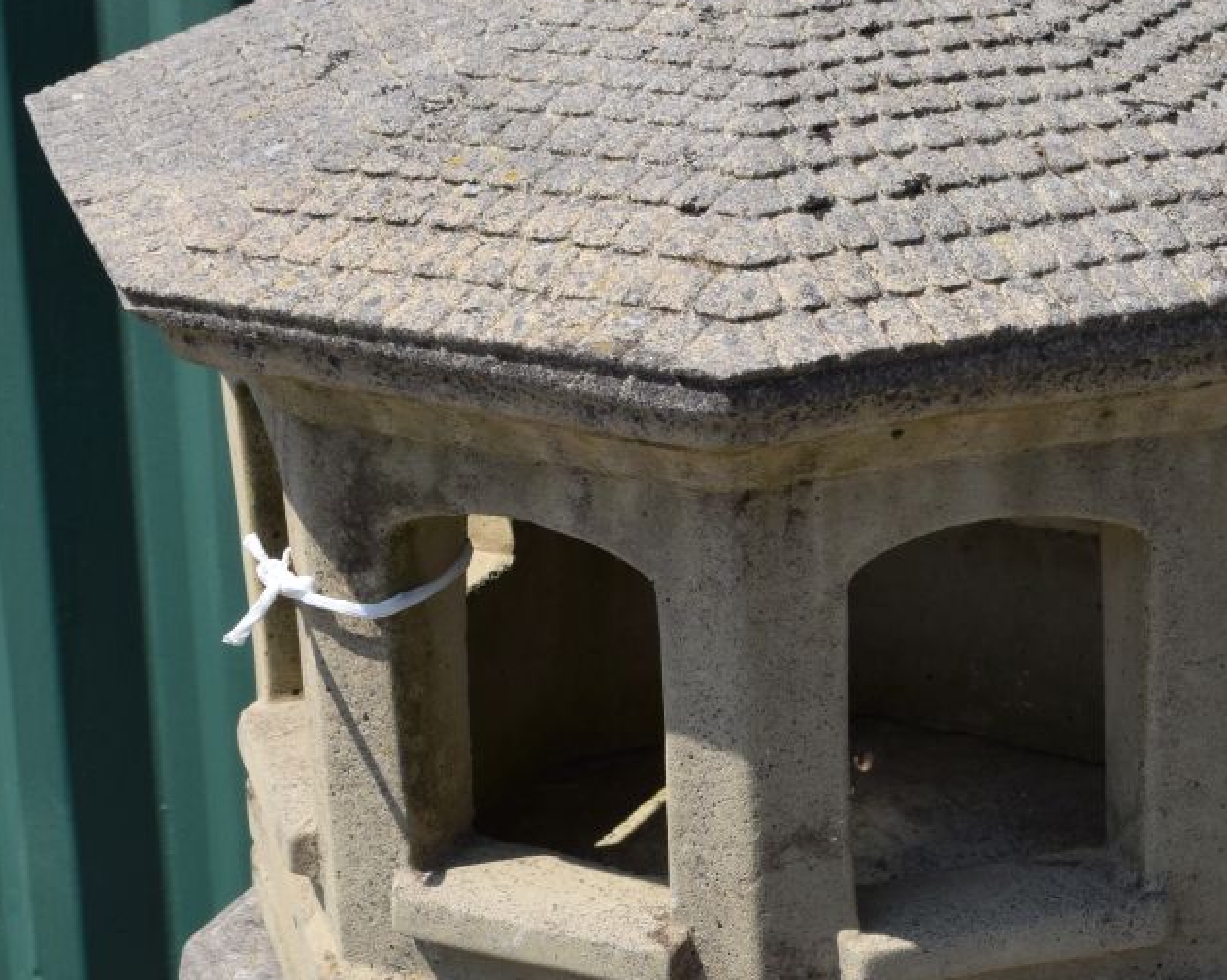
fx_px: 3884
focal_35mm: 107
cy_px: 774
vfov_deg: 14.3
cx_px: 835
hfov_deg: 17.9
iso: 400
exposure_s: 1/400
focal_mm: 32
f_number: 16
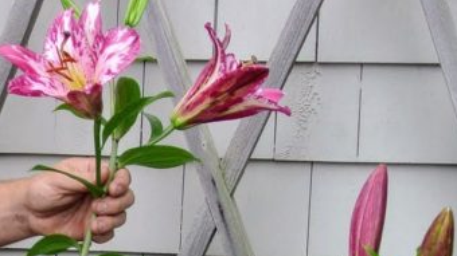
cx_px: -32
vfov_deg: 8.6
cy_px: 401
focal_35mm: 138
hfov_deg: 15.2
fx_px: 1672
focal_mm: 14.5
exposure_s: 1/160
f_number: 4
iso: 100
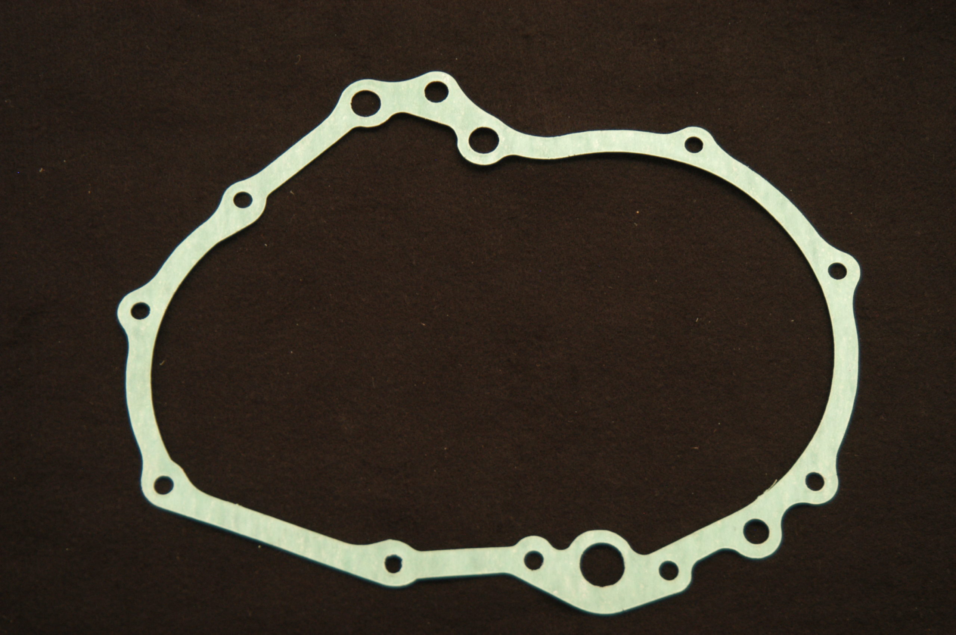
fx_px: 2467
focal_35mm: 93
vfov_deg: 14.7
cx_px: 478
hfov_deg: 21.9
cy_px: 318
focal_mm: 62
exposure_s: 1/80
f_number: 5.3
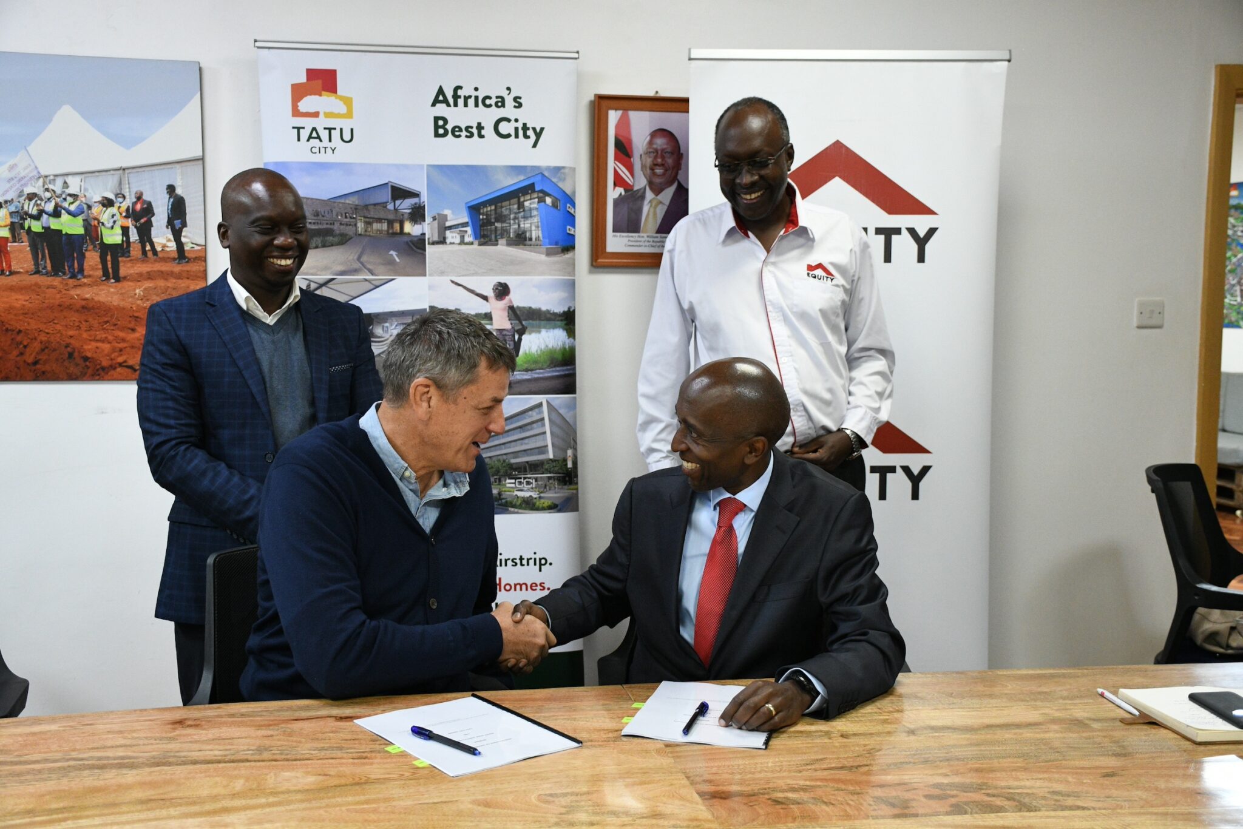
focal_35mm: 40
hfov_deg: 48.5
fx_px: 1381
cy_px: 414
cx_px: 622
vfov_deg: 33.4
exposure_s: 1/60
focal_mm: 27
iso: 2000
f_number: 4
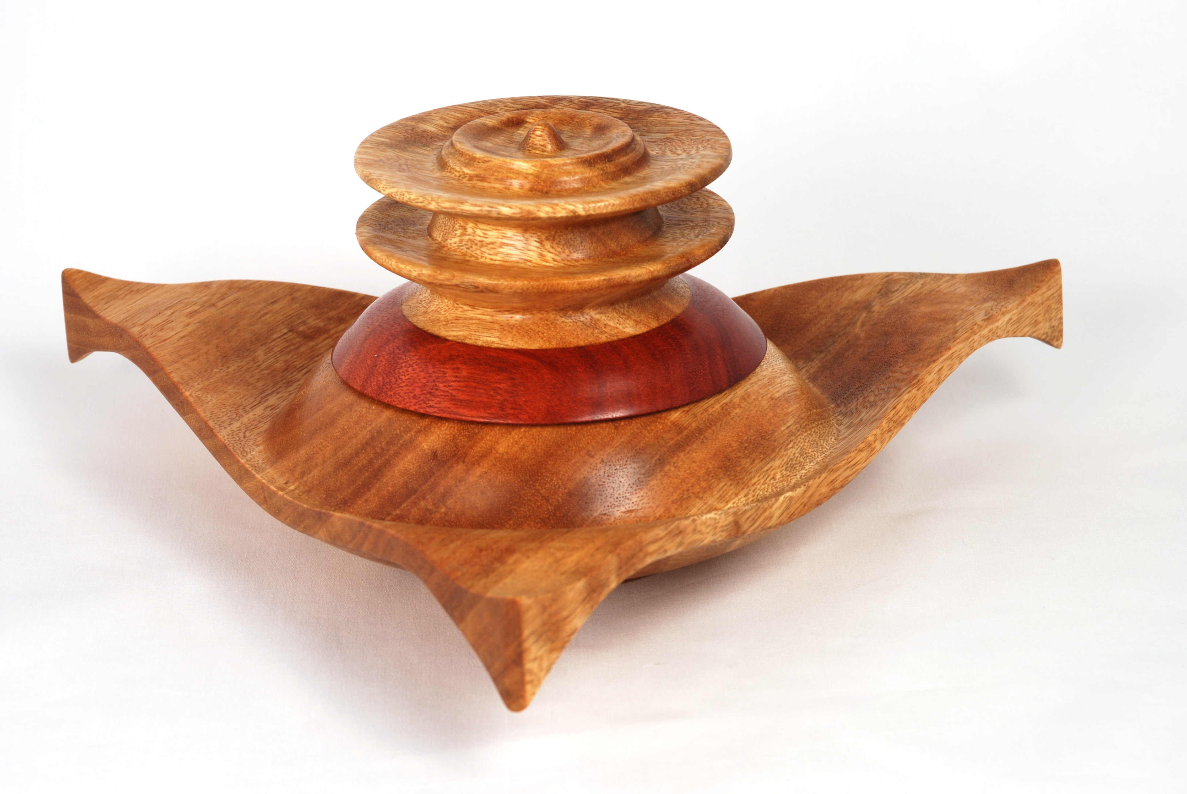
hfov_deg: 16.1
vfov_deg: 10.8
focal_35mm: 128
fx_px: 4209
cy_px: 397
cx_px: 594
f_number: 13
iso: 100
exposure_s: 1/4
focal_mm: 85
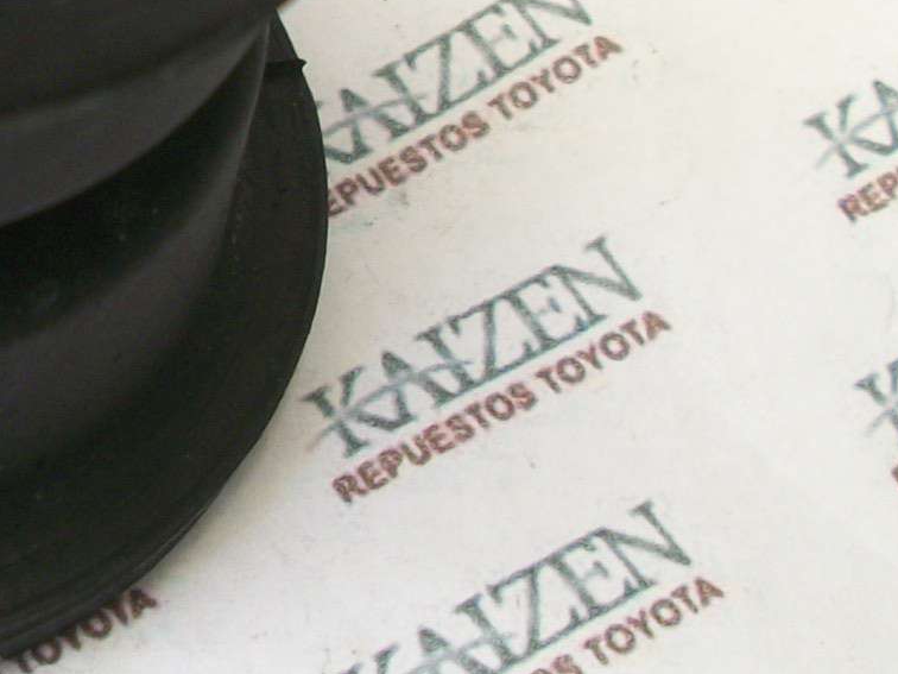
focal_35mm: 120
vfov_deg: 12.2
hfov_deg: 15.9
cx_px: -134
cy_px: -13
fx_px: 3113
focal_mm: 6.3
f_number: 3.1
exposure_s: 1/50
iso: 80
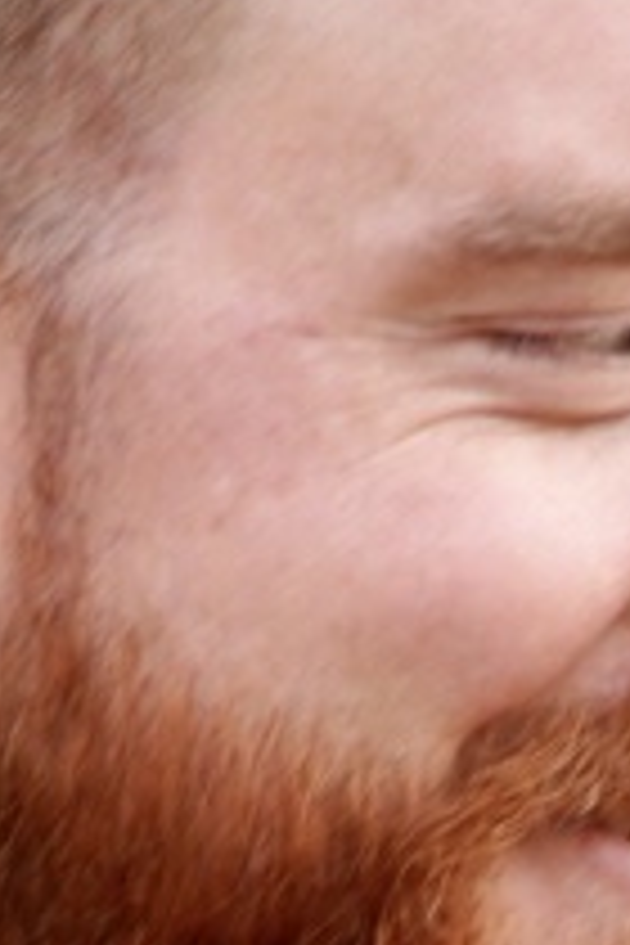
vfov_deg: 3.1
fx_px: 17192
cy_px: 2282
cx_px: 1332
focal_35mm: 655
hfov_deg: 2.1
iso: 125
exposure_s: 1/200
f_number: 2.8
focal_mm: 85
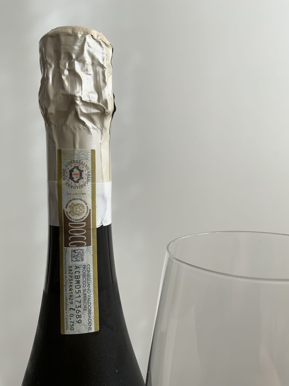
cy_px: 193
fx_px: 323
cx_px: 144
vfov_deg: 61.7
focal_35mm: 29
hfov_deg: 48.2
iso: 16
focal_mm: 3
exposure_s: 1/128
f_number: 1.8
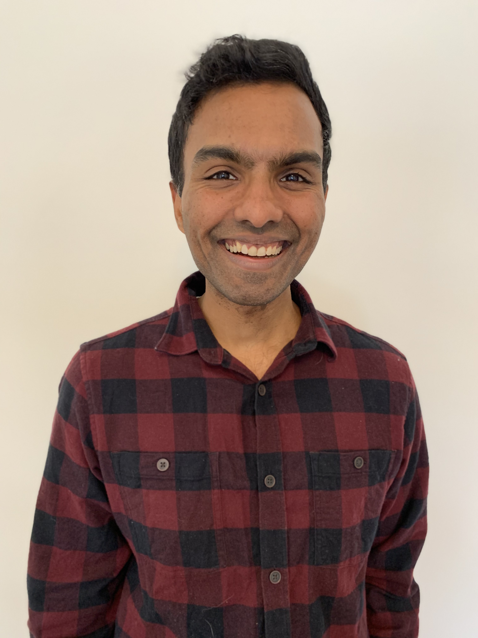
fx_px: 479
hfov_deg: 53.1
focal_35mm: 26
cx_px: 239
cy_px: 319
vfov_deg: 67.3
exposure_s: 1/60
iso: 250
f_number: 1.8
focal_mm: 4.25
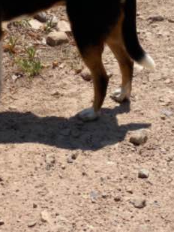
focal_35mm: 121
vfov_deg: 16.0
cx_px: 20
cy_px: 15
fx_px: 810
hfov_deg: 12.2
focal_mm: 6
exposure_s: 1/1170
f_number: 2
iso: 20
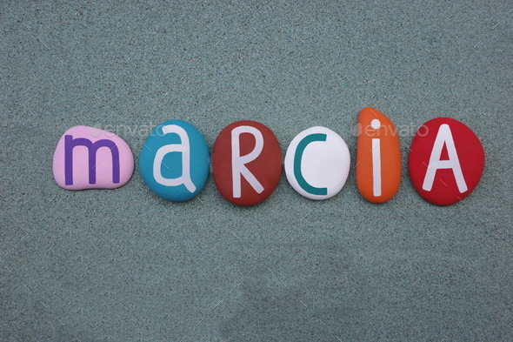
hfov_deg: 48.5
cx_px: 256
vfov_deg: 33.4
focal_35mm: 40
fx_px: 570
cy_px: 171
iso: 100
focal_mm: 26
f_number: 3.2
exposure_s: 1/160
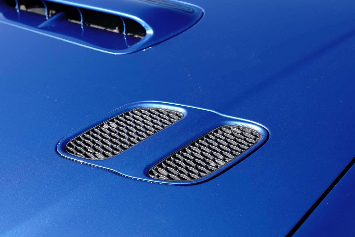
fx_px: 414
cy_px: 139
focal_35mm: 42
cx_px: 144
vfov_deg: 31.8
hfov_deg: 46.2
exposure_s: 1/1000
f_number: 5.6
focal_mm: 35
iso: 400
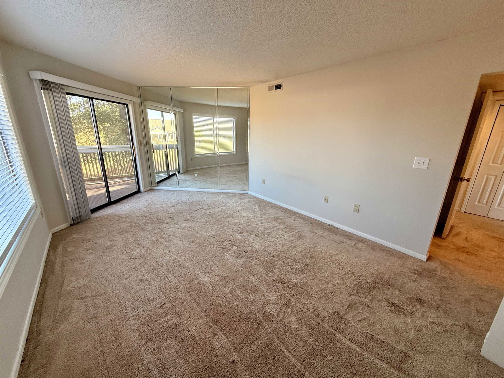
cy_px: 189
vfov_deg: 85.7
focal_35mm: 14
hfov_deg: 102.1
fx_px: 204
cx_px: 252
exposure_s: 1/99
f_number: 2.2
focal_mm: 2.22
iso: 100
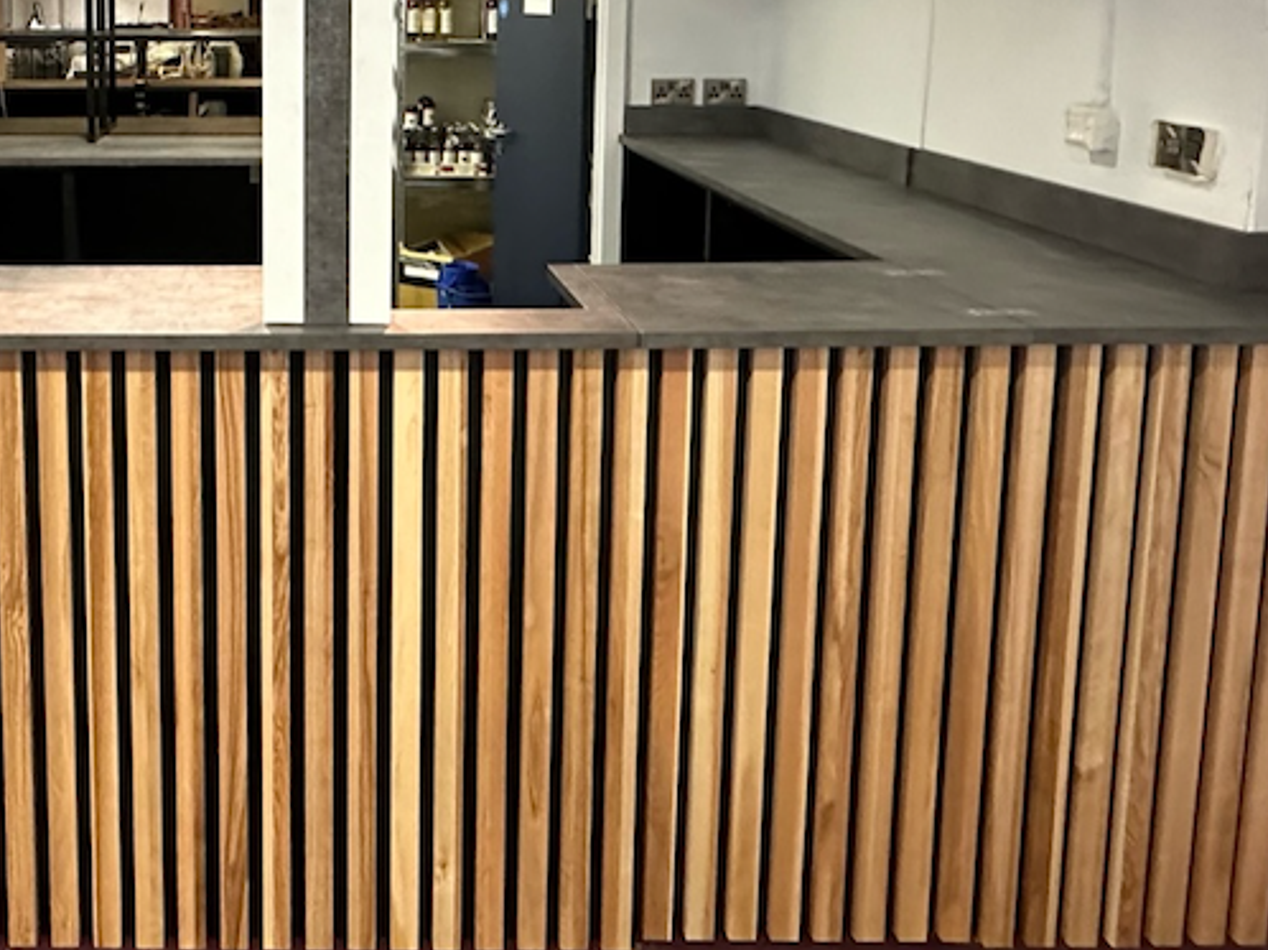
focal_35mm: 36
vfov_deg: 37.7
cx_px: 295
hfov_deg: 49.1
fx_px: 1318
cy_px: 145
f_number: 2.2
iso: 640
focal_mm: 2.22
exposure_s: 1/50
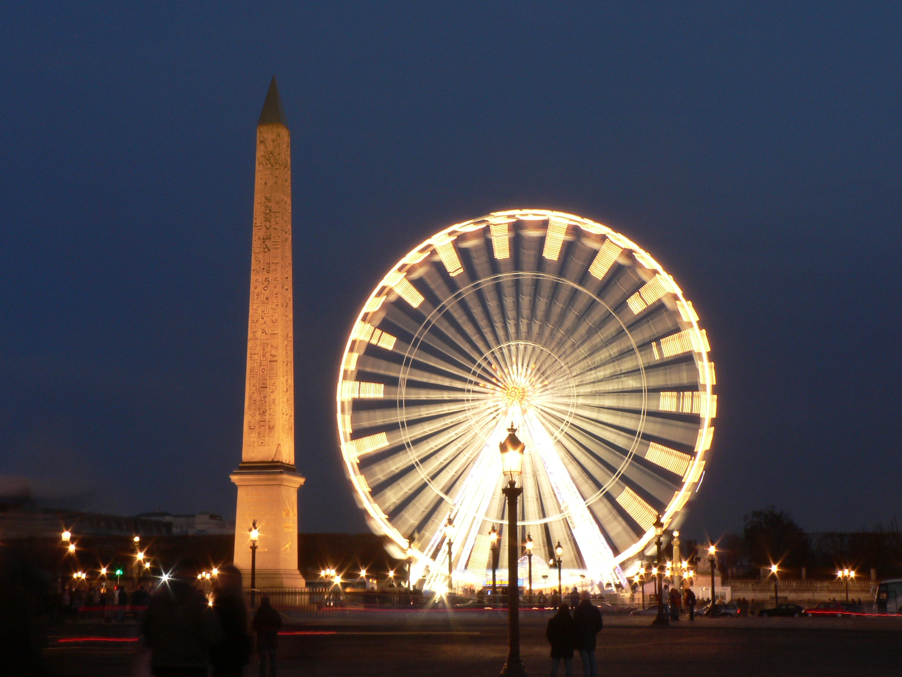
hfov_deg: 33.2
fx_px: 1511
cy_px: 338
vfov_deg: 25.2
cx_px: 451
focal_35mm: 58
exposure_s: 1
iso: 80
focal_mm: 9.6
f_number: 8
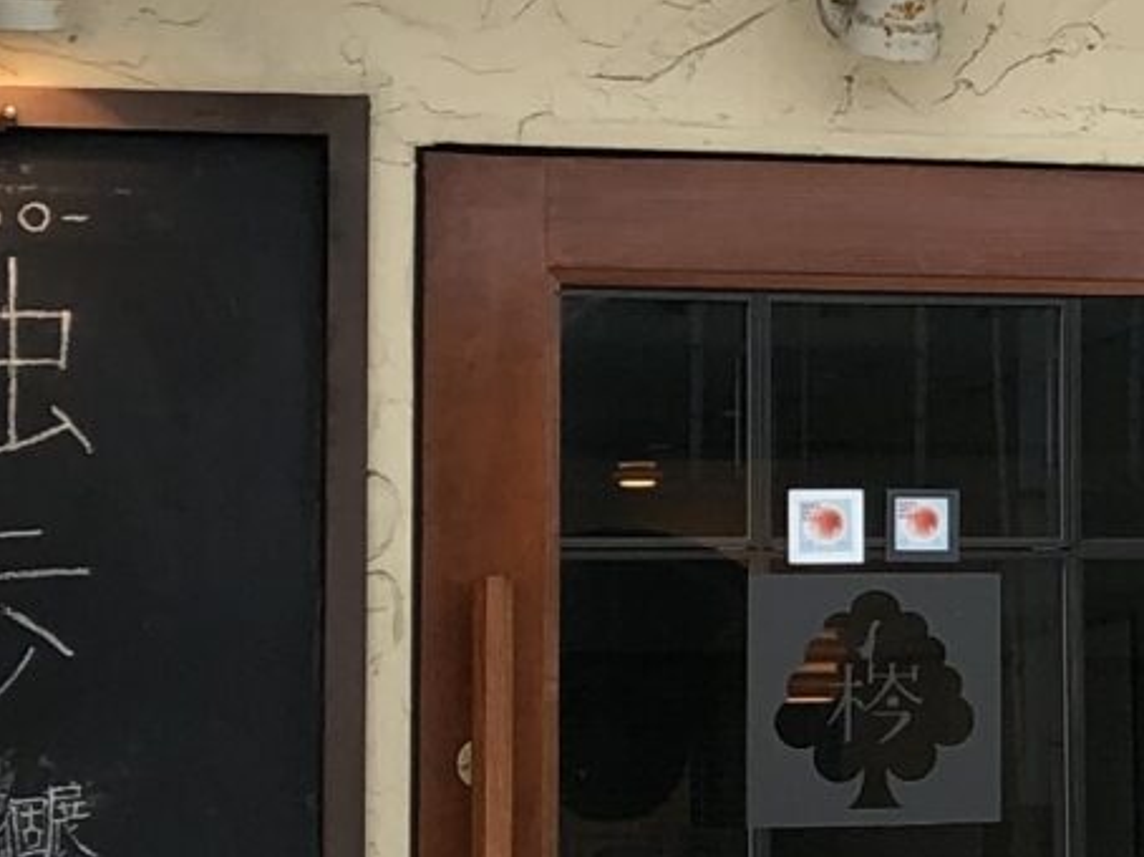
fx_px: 5219
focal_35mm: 158
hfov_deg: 11.8
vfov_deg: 9.4
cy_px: 338
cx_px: 1872
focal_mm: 3.99
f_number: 1.8
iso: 20
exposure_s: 1/120
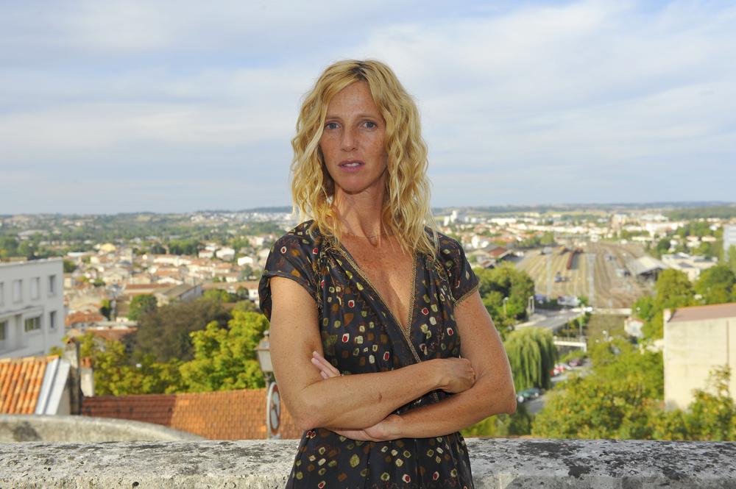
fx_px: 919
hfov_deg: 43.6
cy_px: 244
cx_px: 368
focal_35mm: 45
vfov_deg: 29.8
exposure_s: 1/250
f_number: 8
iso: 200
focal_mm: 45
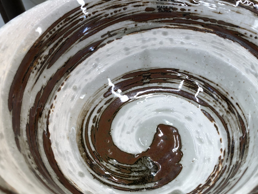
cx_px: 149
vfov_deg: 39.6
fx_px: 268
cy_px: 100
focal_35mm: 36
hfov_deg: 51.2
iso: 25
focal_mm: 3.99
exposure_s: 1/50
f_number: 1.8
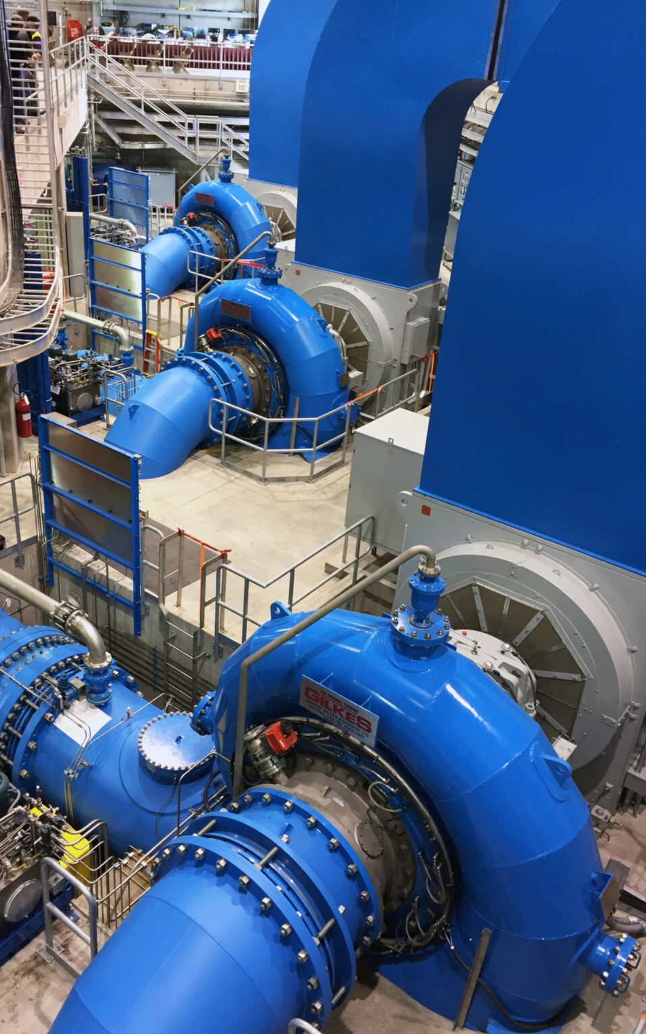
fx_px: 873
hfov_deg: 40.4
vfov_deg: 61.2
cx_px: 259
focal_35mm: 31
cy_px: 513
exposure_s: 1/30
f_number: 2.2
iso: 64
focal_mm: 4.15
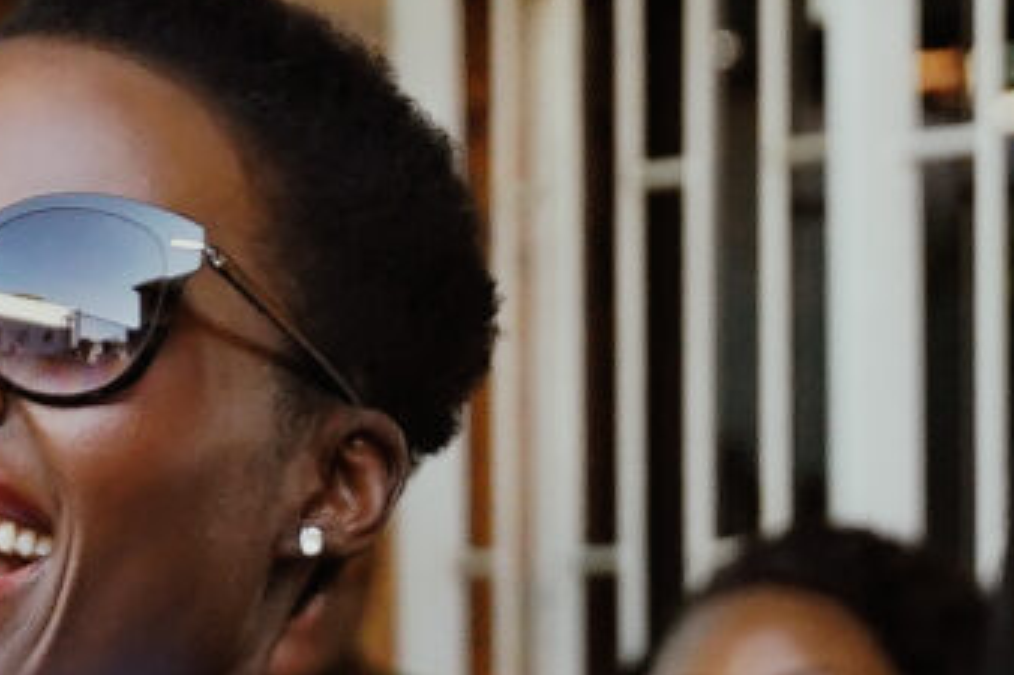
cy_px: 664
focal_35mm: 223
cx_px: -285
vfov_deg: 6.1
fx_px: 6278
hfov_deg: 9.1
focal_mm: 32.2
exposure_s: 1/200
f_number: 3.2
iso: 1600
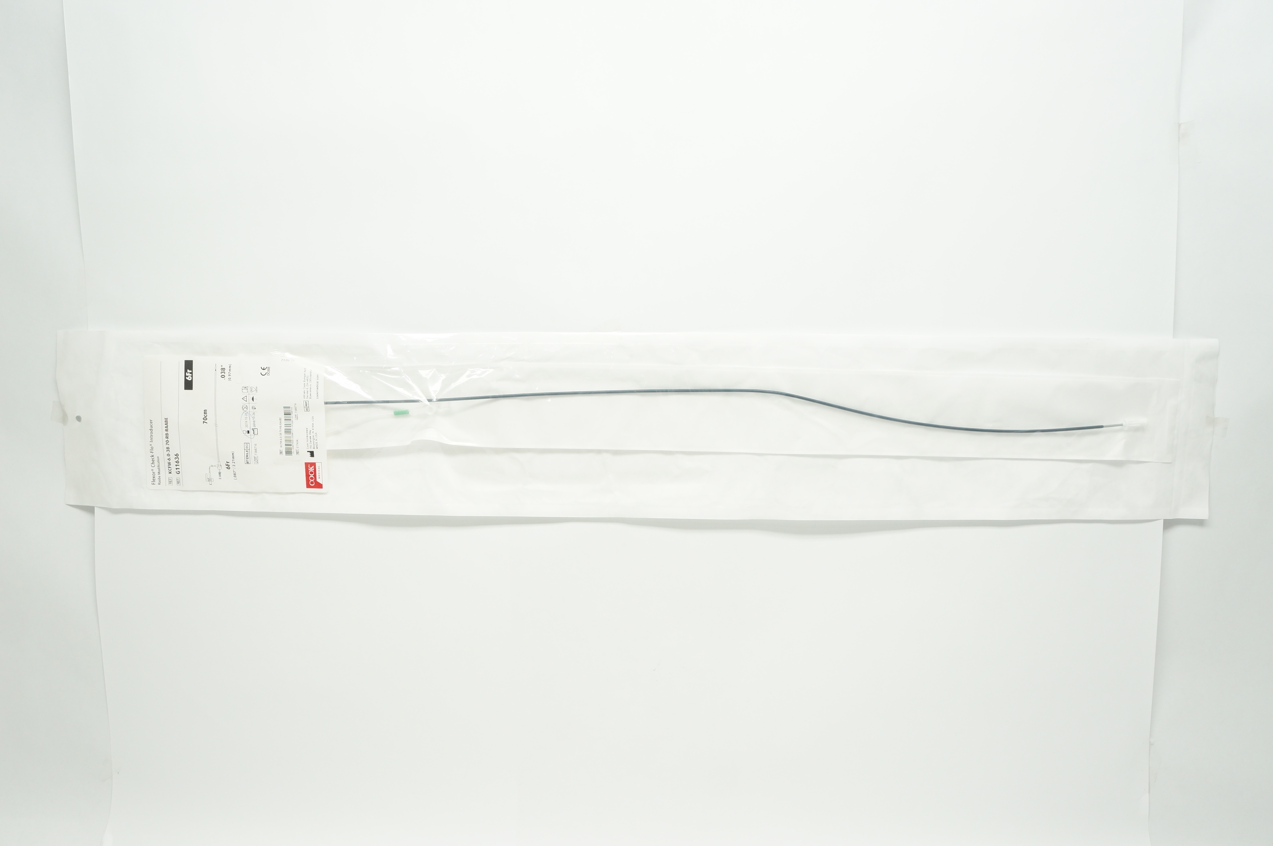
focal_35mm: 28
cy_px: 423
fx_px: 1007
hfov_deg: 64.6
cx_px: 636
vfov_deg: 45.6
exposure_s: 1/60
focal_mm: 19
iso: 400
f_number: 5.6
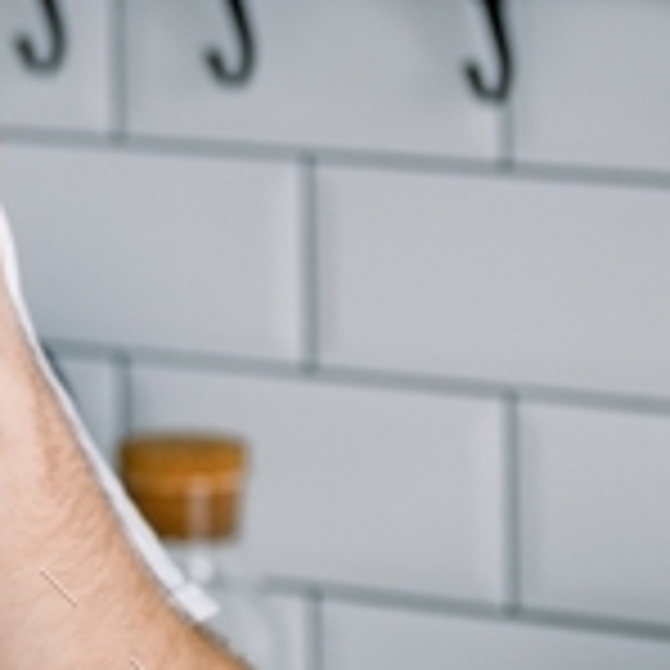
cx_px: -279
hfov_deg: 6.9
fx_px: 5518
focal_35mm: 252
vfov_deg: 6.9
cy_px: -196
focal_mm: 50
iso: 400
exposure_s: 1/125
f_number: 2.8
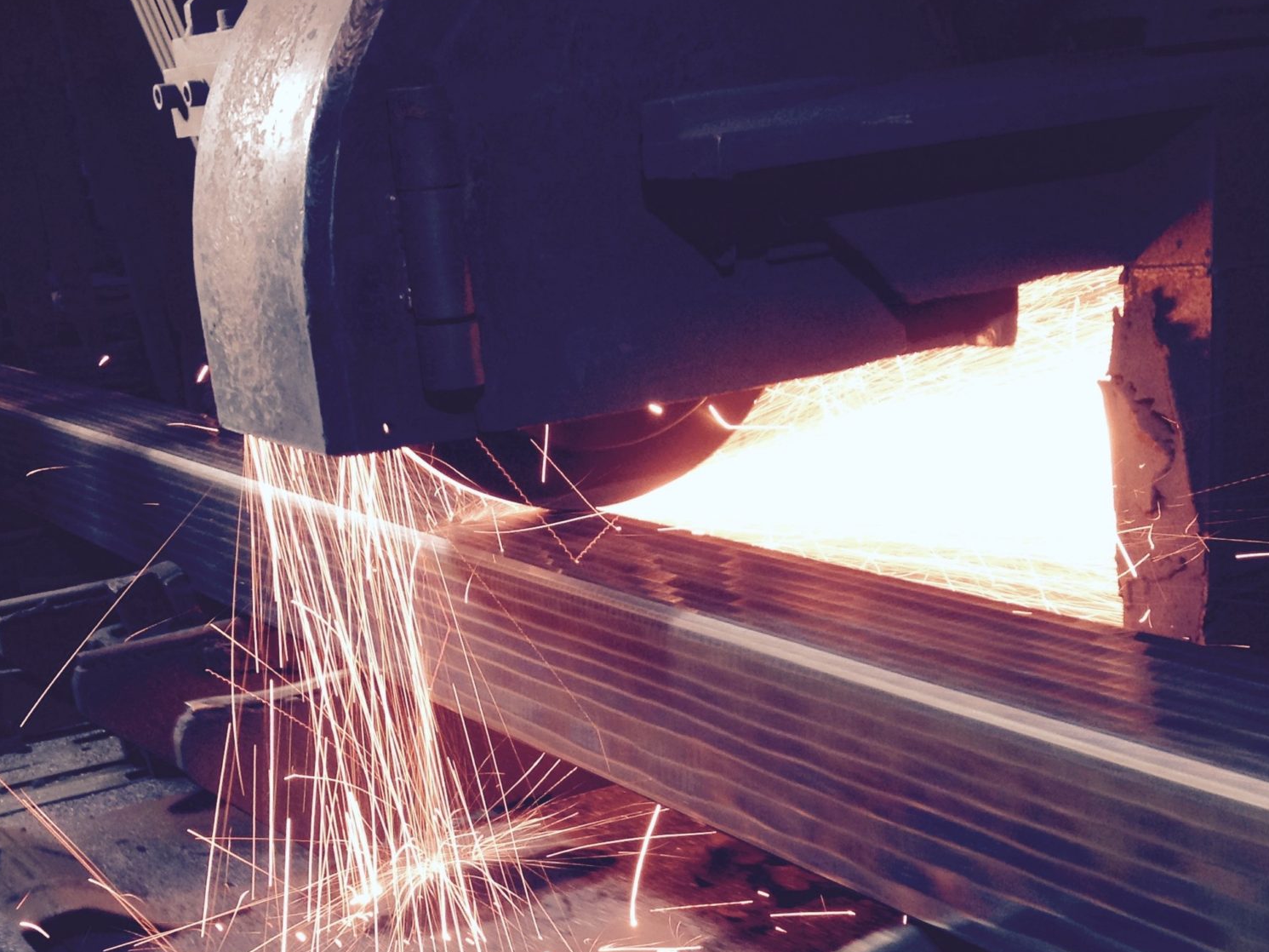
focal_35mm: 34
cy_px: 467
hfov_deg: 54.0
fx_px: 1246
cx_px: 651
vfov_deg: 41.8
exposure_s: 1/20
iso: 100
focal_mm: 4.12
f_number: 2.4
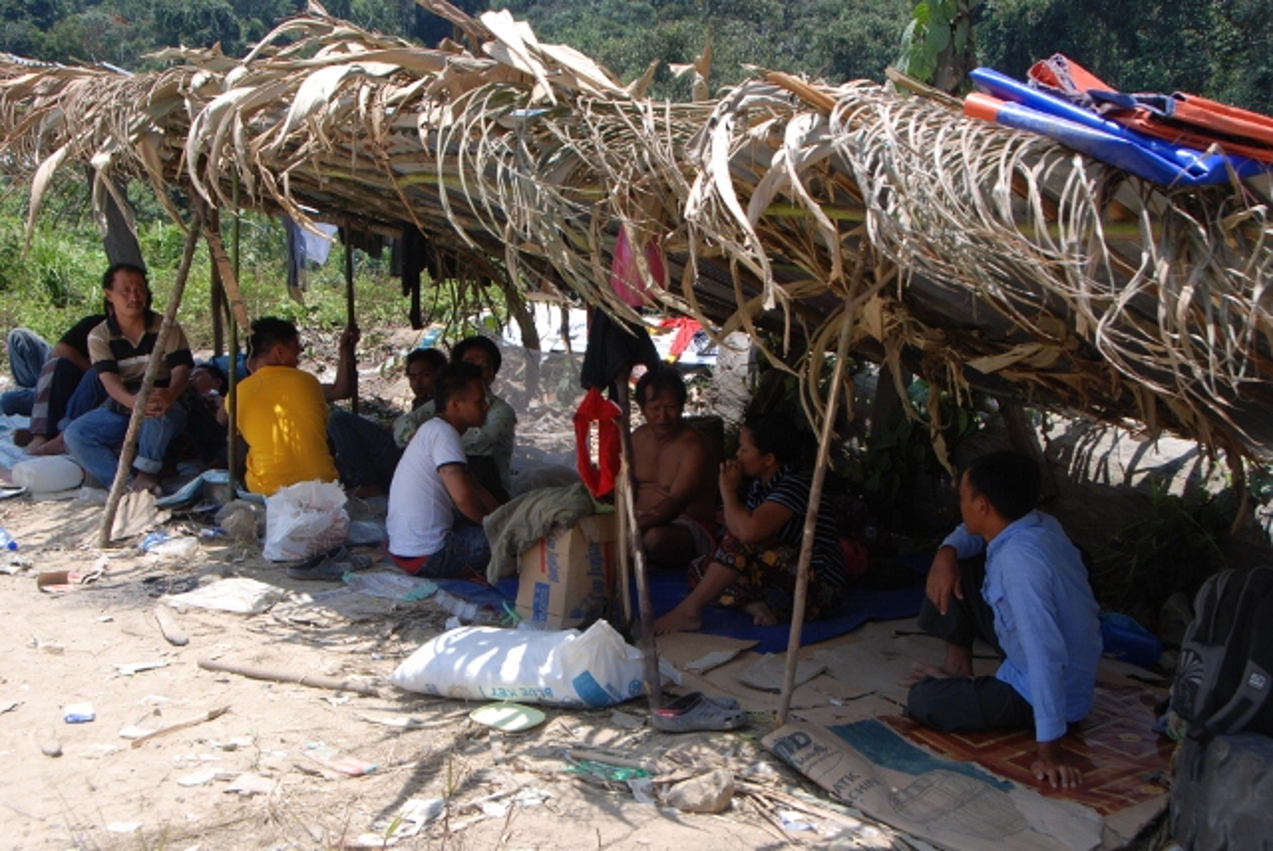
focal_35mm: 44
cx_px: 636
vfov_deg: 30.9
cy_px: 426
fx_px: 1540
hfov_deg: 44.9
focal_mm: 29
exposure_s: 1/160
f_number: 6.3
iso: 100
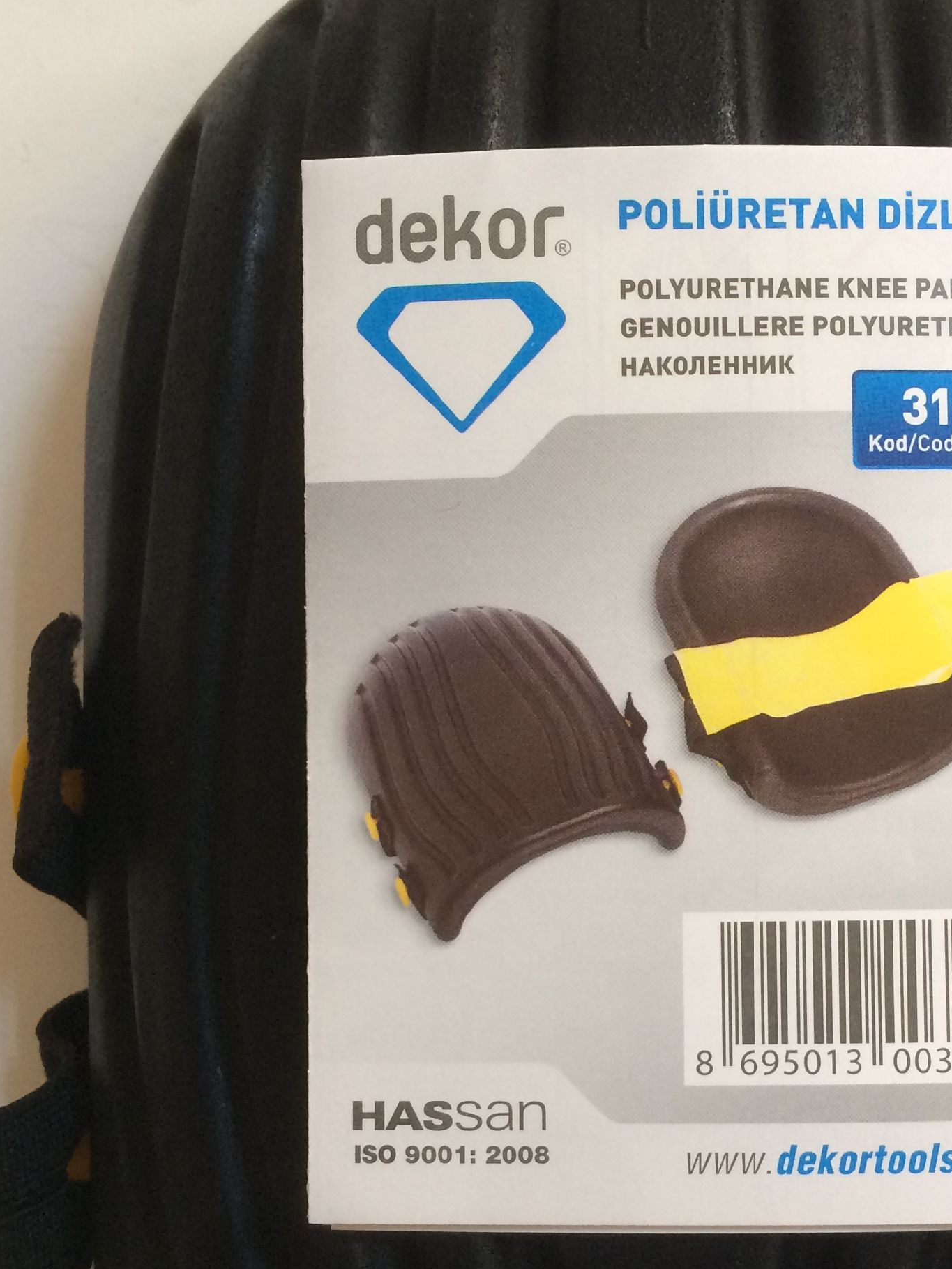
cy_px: 735
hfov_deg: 28.3
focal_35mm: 51
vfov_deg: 37.4
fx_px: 1870
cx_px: 667
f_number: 2.2
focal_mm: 4.15
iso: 160
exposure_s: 1/33
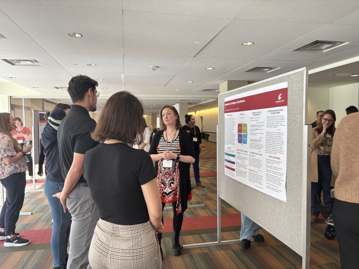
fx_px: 270
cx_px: 180
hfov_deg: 67.3
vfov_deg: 53.1
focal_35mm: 26
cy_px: 134
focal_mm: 5.96
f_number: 1.6
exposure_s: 1/121
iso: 64
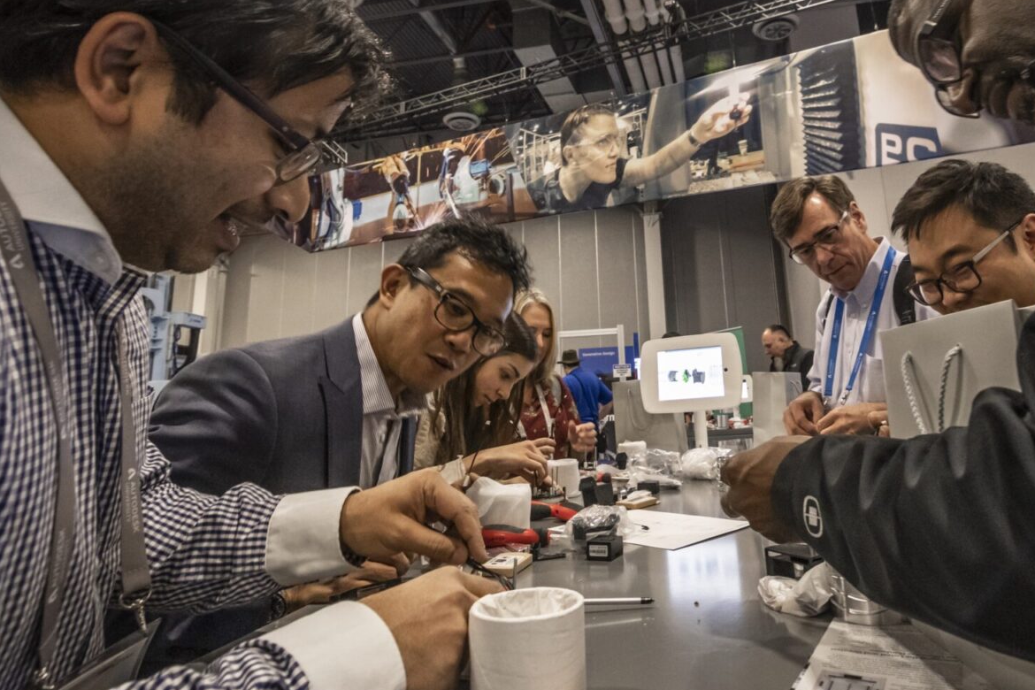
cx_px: 648
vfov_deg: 57.1
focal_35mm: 22
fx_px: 623
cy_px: 250
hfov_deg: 78.0
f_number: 6.3
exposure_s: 1/50
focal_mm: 11
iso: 3200
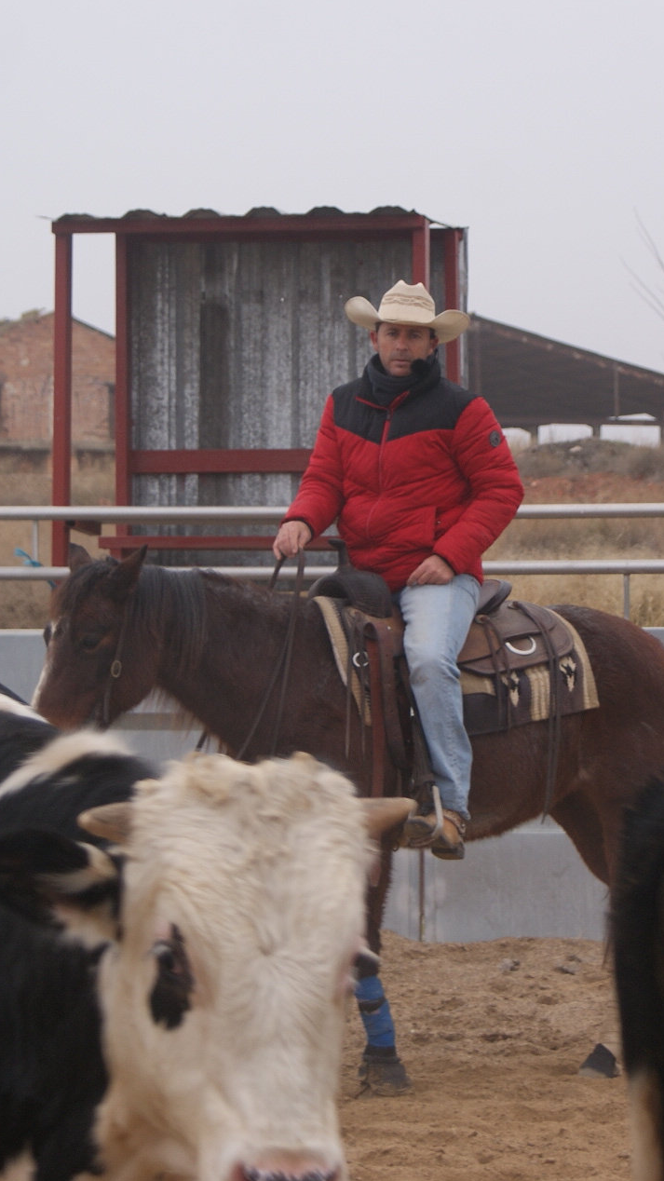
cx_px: 371
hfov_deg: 10.2
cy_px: 587
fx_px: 3726
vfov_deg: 18.0
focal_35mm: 119
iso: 125
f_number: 5.6
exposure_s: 1/80
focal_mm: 50
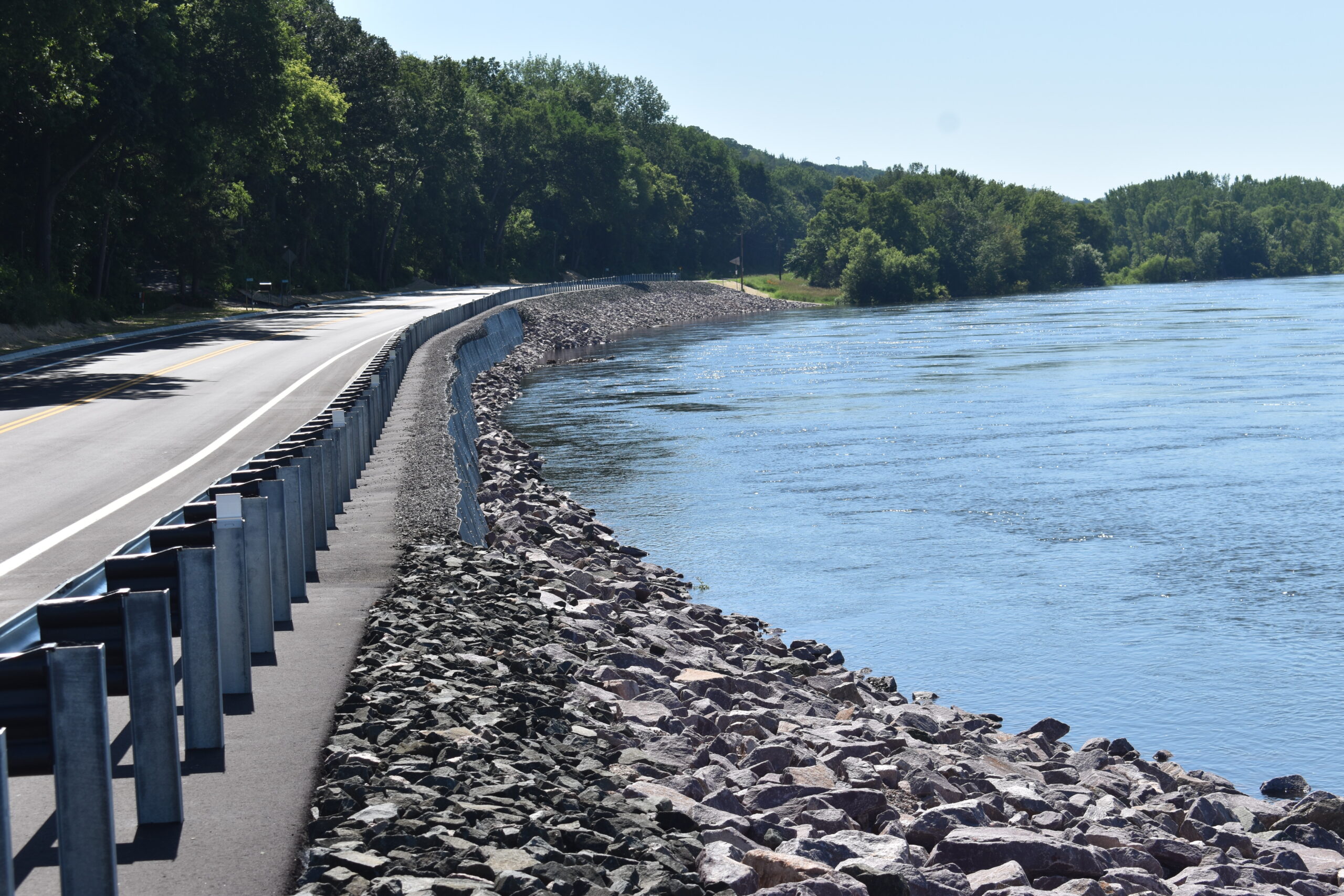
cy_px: 448
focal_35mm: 82
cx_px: 672
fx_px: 3080
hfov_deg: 24.6
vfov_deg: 16.6
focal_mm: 55
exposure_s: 1/320
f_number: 9
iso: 100
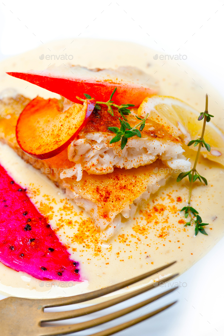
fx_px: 981
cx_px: 112
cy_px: 168
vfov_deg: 19.5
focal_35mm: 105
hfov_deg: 13.0
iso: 200
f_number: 11
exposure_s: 1/200
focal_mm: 105
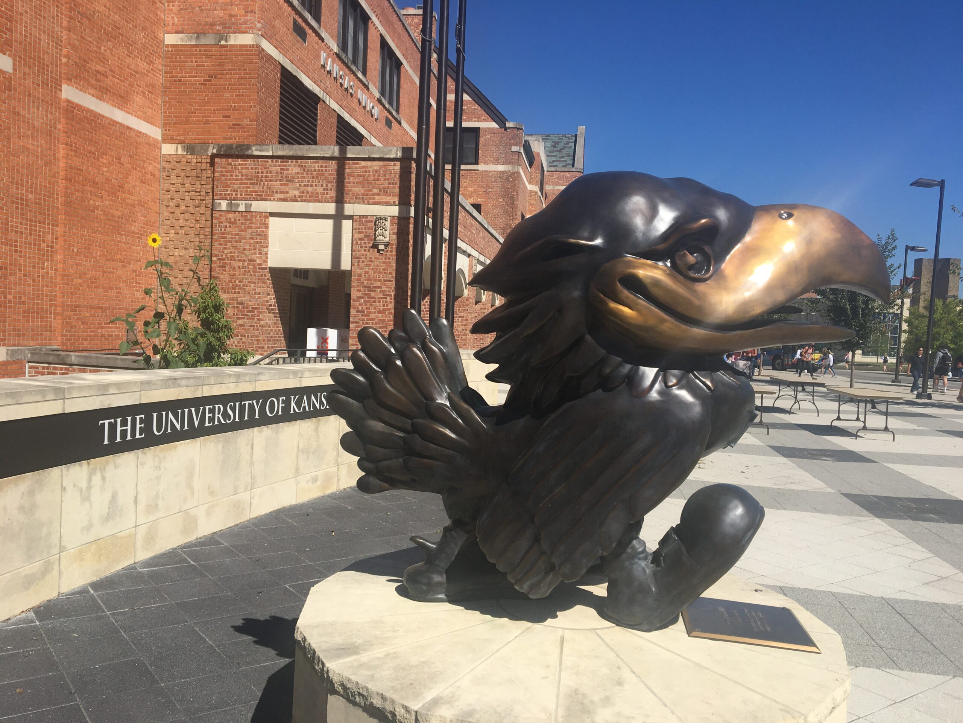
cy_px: 362
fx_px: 807
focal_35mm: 29
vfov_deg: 48.2
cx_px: 482
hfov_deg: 61.7
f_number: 2.2
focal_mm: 4.15
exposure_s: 1/2747
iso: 25
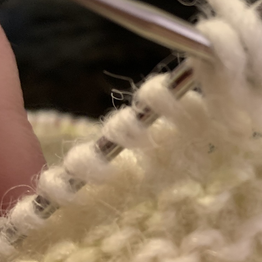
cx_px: 235
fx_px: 531
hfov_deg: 26.8
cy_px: 126
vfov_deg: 27.7
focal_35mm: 62
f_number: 1.8
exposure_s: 1/30
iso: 500
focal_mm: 4.25
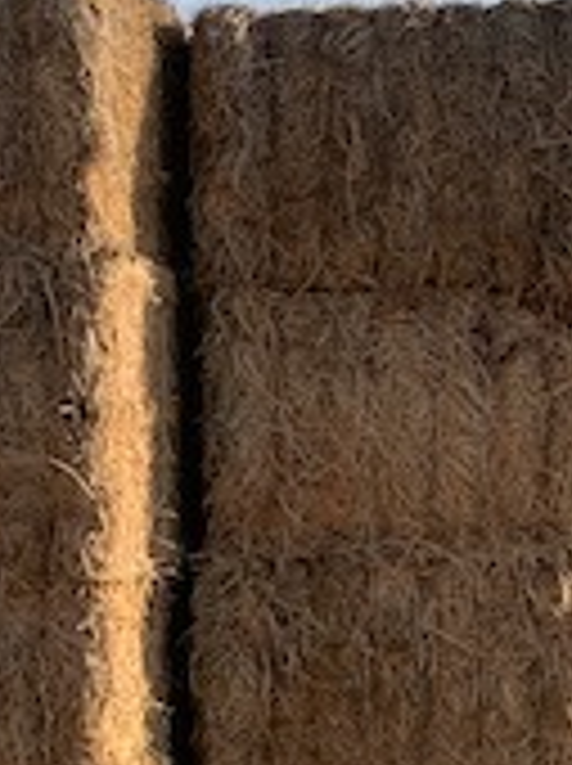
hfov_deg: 14.7
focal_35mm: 98
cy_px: 382
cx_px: -72
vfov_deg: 20.1
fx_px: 2165
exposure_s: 1/1560
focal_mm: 4.25
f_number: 1.8
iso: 25
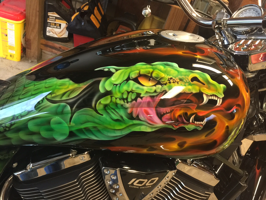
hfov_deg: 61.7
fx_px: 223
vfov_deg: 48.2
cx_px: 133
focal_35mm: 29
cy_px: 100
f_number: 2.2
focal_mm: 4.15
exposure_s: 1/10
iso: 100
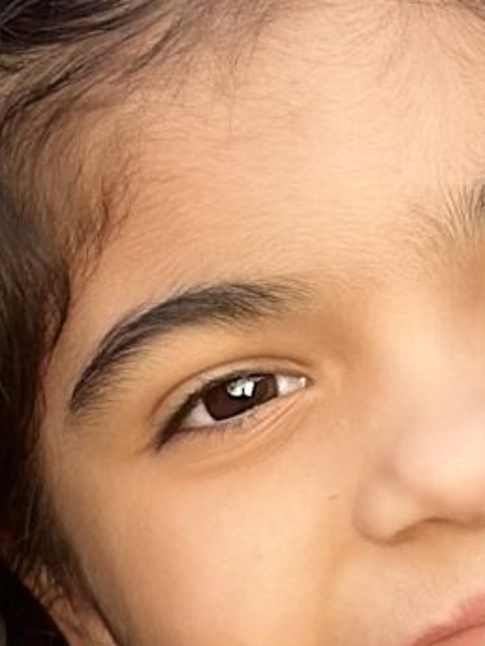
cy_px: 1198
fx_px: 6669
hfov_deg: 4.2
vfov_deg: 5.5
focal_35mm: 357
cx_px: 483
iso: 64
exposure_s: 1/156
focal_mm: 6.86
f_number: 1.78
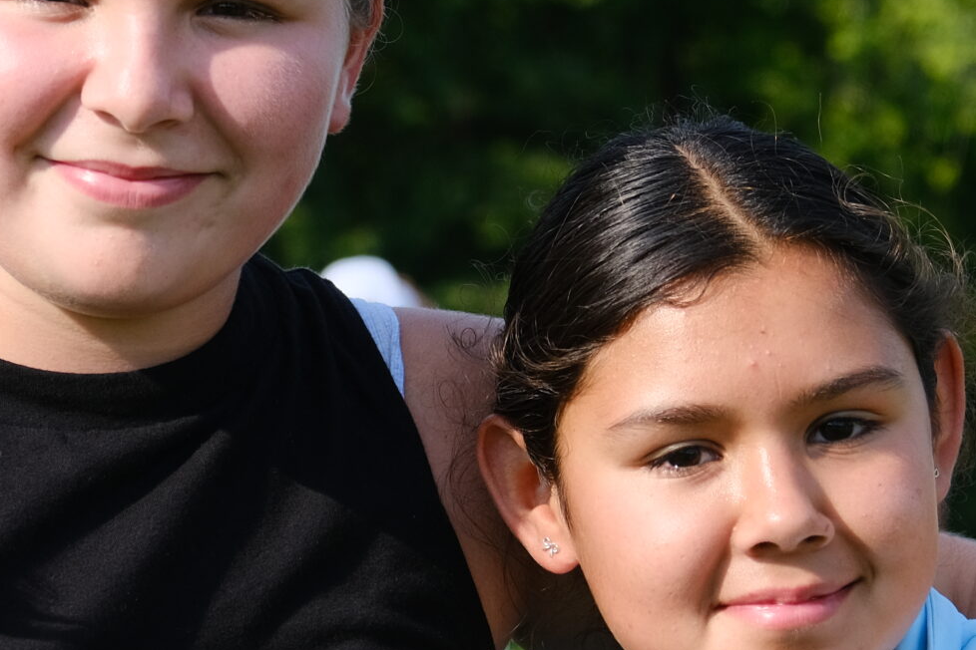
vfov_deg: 6.9
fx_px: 5395
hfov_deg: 10.3
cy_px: 310
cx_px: 359
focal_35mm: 199
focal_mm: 50.5
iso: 320
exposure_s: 1/1500
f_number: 4
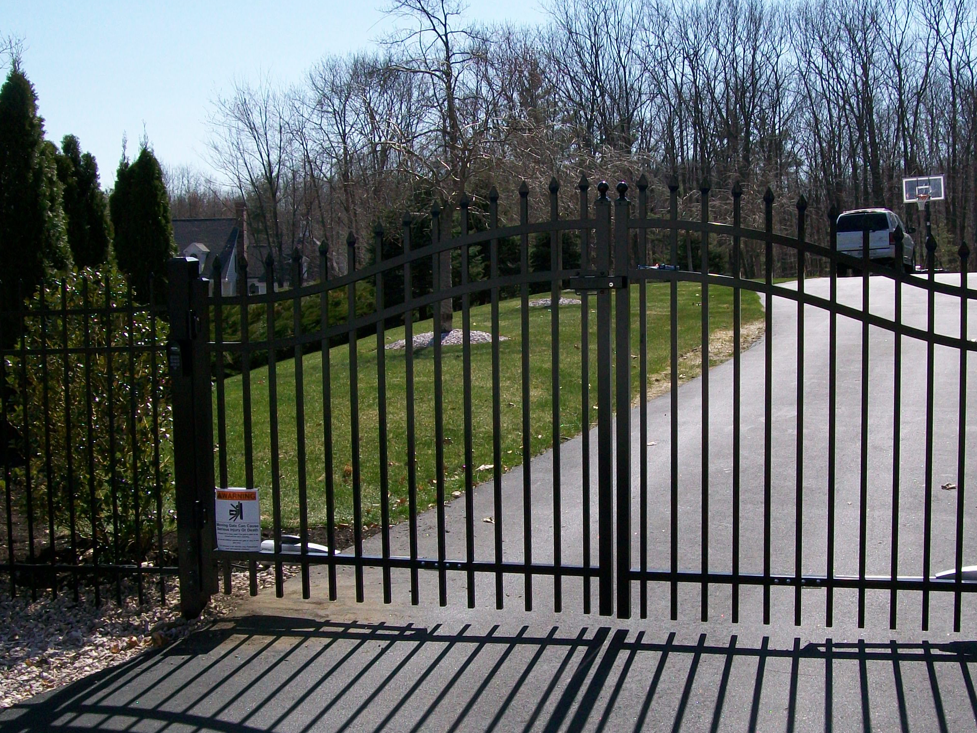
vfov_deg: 29.7
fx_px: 1383
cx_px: 562
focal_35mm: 49
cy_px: 389
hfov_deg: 38.8
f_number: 4.8
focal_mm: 6
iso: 64
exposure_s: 1/500
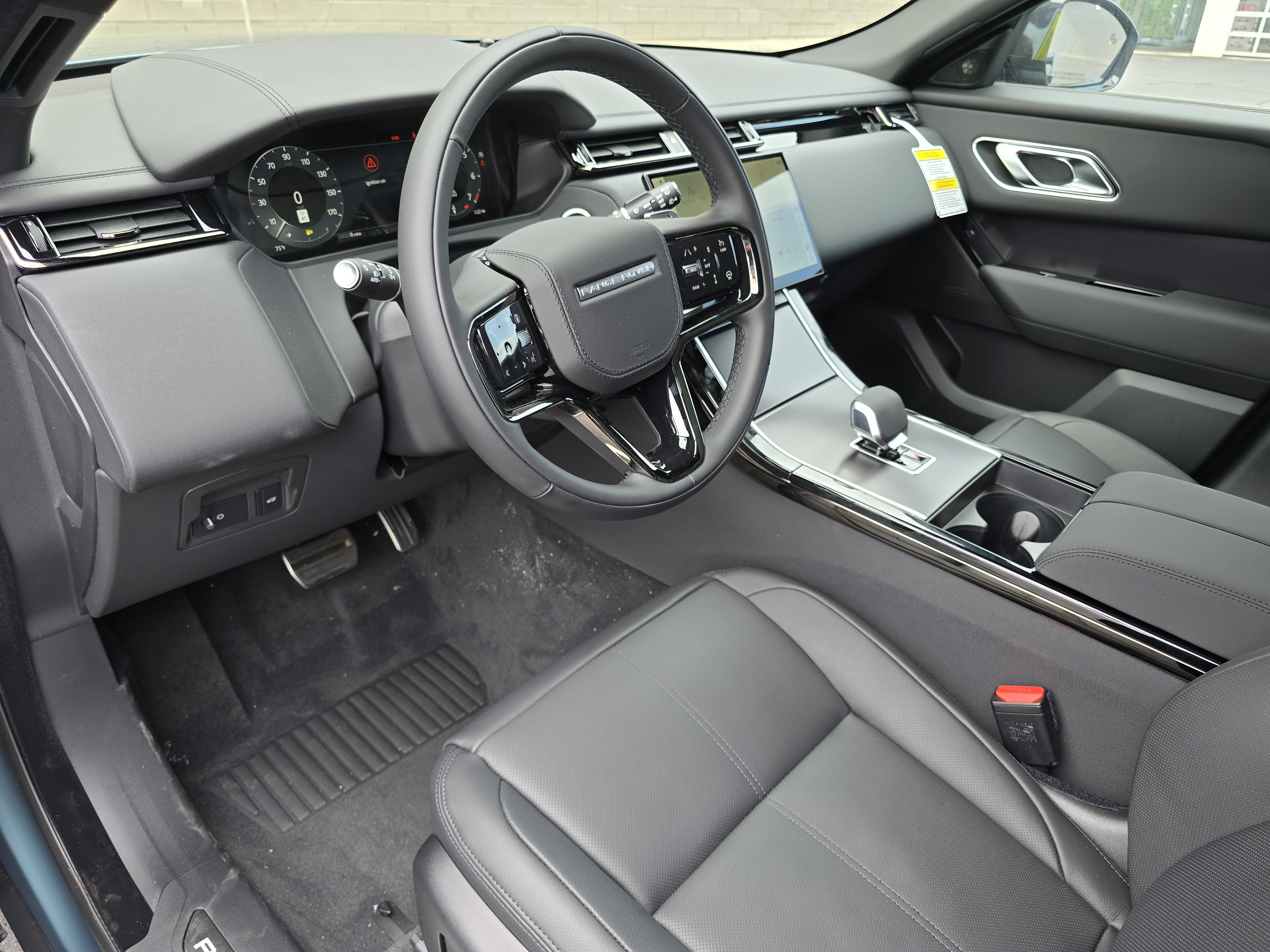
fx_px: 844
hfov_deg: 73.9
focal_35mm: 23
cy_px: 476
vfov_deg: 58.9
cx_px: 635
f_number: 1.7
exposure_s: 1/120
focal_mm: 6.3
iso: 32
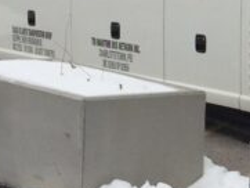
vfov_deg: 9.3
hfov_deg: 11.3
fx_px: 1156
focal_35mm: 160
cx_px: 478
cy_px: 50
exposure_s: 1/363
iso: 32
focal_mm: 4.15
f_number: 2.2
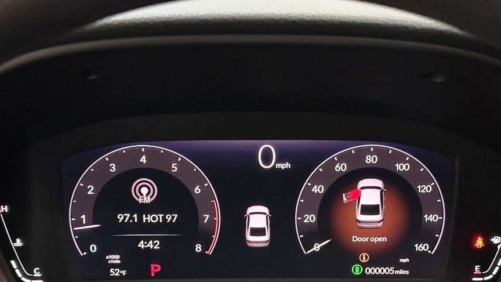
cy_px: 201
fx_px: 824
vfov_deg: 19.3
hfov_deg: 33.8
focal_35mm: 62
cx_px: 263
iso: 640
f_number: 1.78
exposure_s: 1/24
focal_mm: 6.86
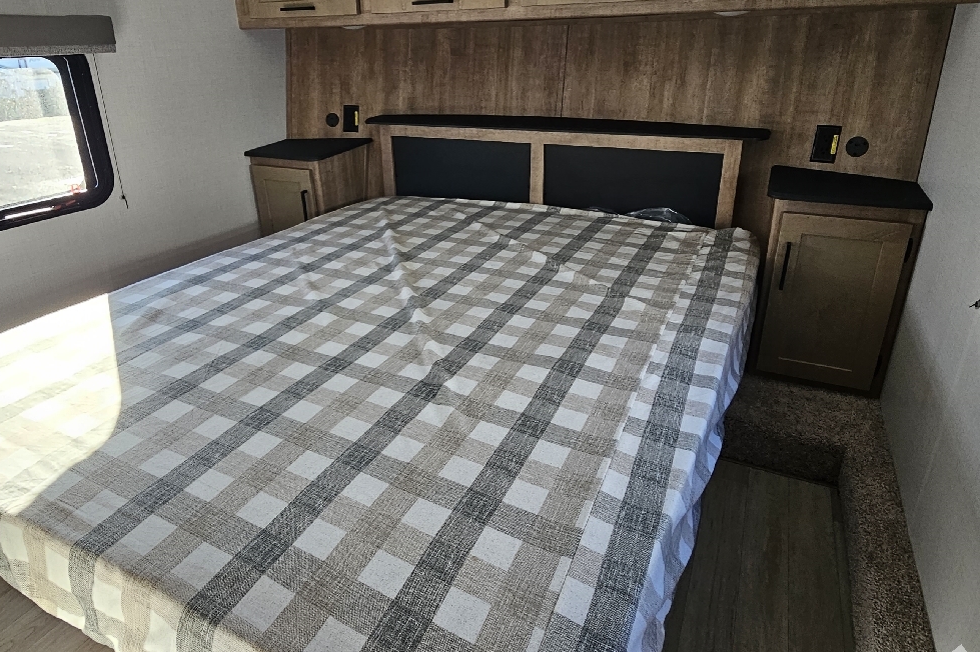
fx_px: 571
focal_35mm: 21
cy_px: 282
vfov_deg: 59.2
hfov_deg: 81.1
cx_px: 461
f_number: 2.2
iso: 160
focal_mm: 2.2
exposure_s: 1/60
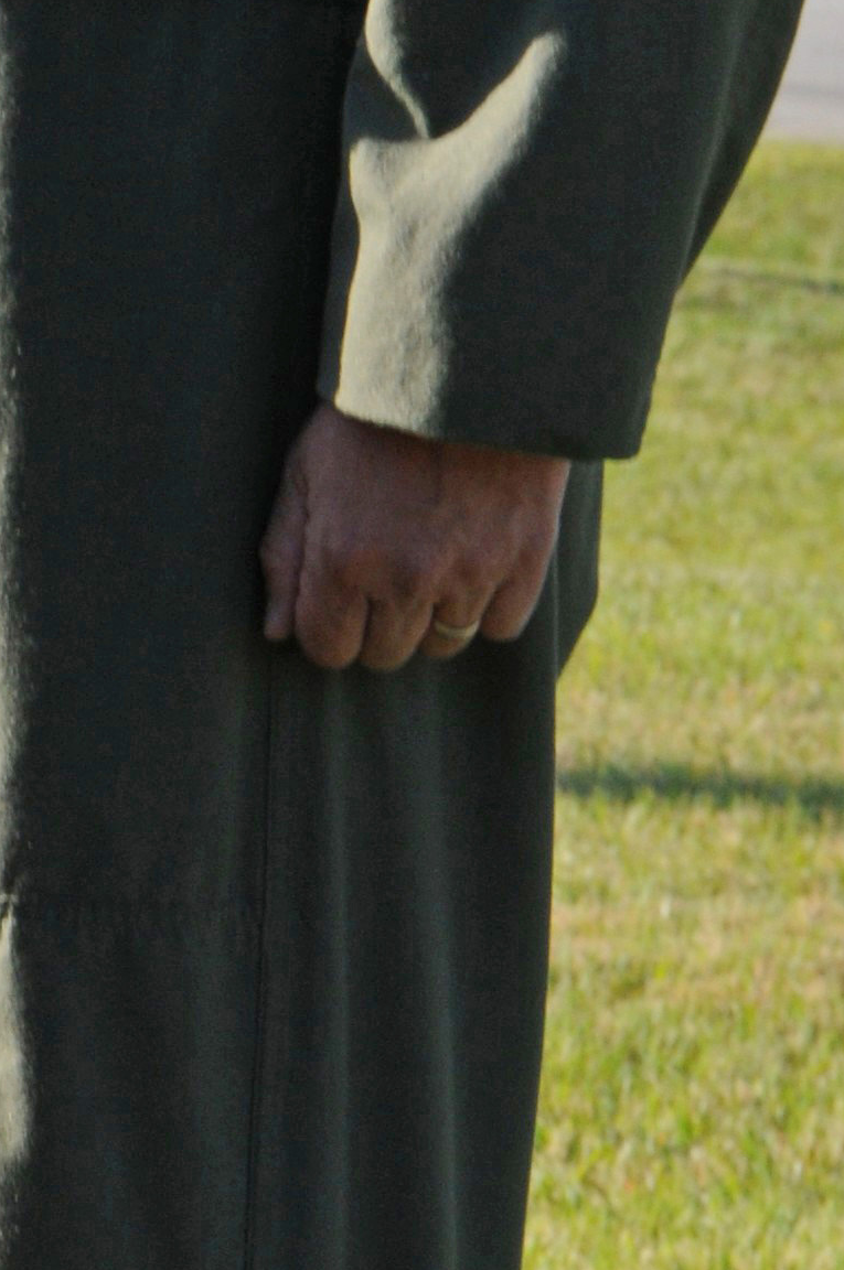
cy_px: 21
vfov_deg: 3.8
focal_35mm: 547
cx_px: -558
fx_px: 19287
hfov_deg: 2.5
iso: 400
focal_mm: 98
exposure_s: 1/160
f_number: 18
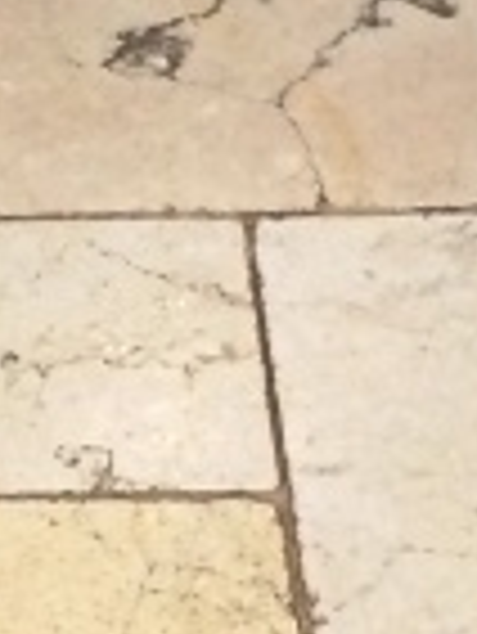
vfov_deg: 9.1
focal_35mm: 218
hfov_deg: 6.7
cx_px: -230
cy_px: 495
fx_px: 3999
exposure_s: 1/30
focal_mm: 4.12
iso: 125
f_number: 2.2
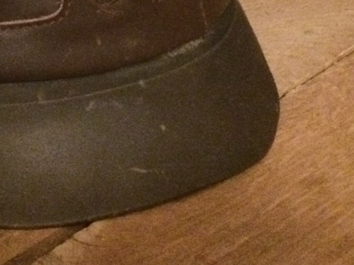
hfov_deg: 21.7
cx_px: 0
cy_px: -68
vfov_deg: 16.2
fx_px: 890
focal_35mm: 87
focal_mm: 4.15
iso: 2000
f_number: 2.2
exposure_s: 1/17
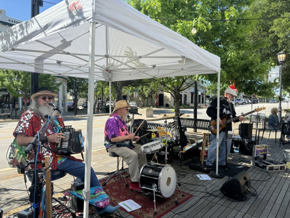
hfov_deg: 71.6
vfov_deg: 56.8
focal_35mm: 24
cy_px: 109
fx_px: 201
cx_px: 145
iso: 80
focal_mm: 6.76
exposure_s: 1/1524
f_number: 1.78
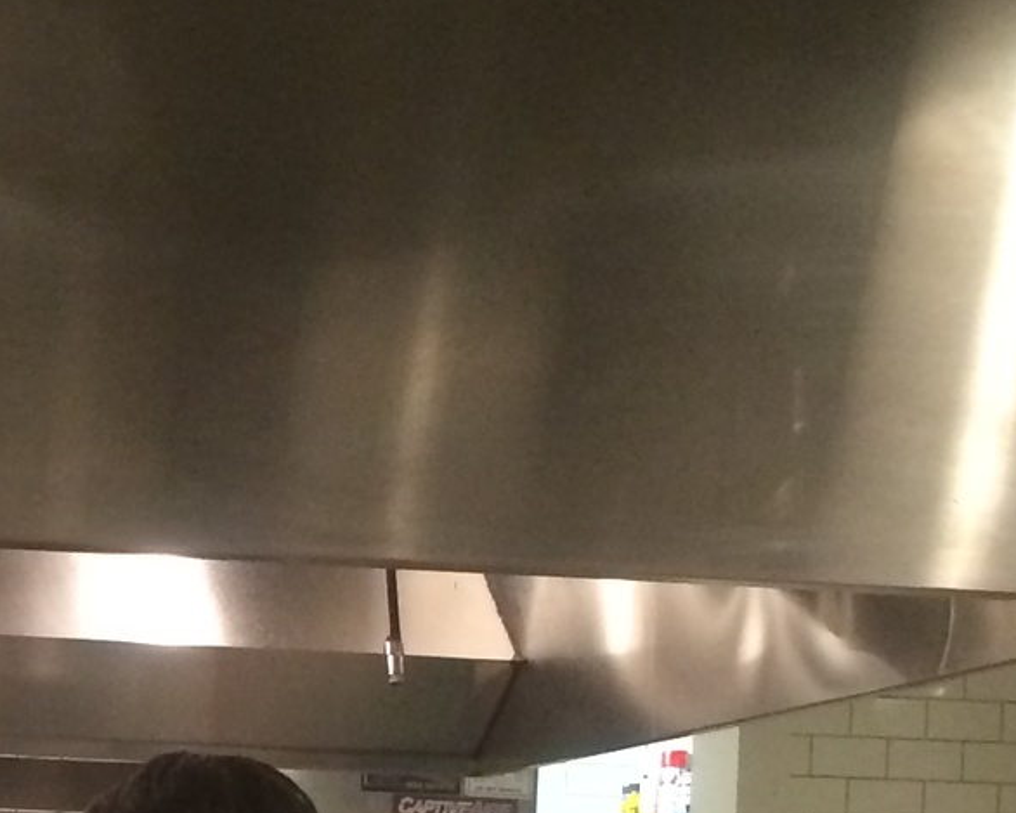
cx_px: -416
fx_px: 3759
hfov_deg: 14.5
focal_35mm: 125
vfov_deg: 11.7
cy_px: 1270
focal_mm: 4.12
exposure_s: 1/30
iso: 250
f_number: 2.2
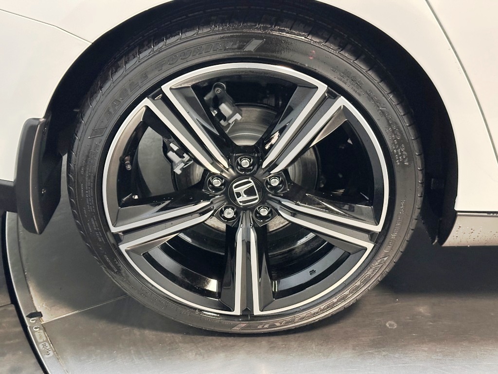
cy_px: 187
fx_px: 691
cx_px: 249
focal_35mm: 48
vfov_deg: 30.3
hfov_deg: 39.7
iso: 640
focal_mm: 6.86
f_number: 1.78
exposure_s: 1/30
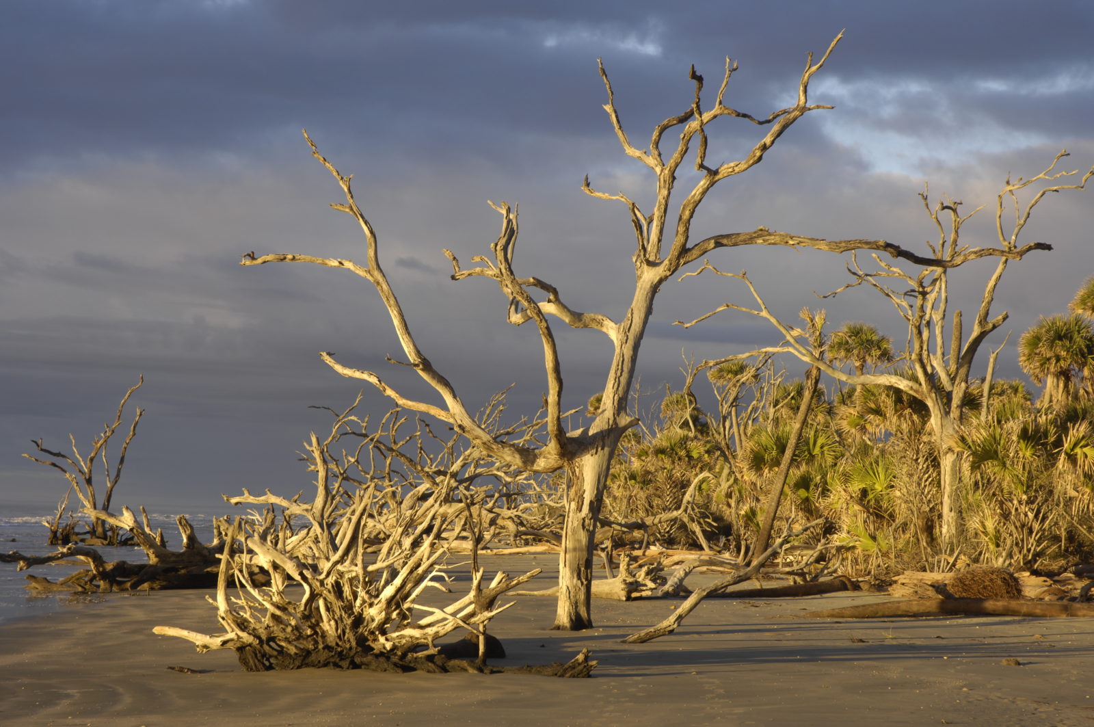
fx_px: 2550
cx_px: 547
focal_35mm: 84
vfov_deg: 16.2
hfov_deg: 24.2
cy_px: 364
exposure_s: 1/50
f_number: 7.1
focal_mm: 56
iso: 100
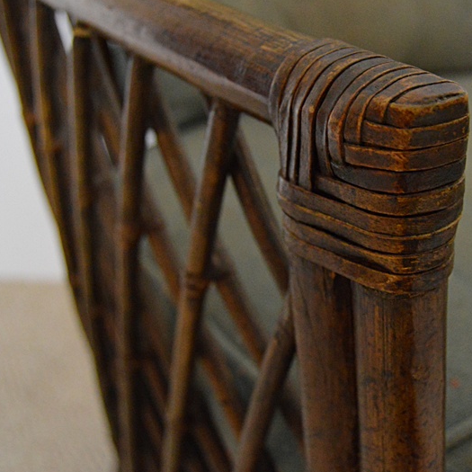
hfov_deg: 30.4
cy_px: 195
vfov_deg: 30.6
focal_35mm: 56
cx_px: 314
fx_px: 861
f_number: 3.8
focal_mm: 23
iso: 3200
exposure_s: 1/50
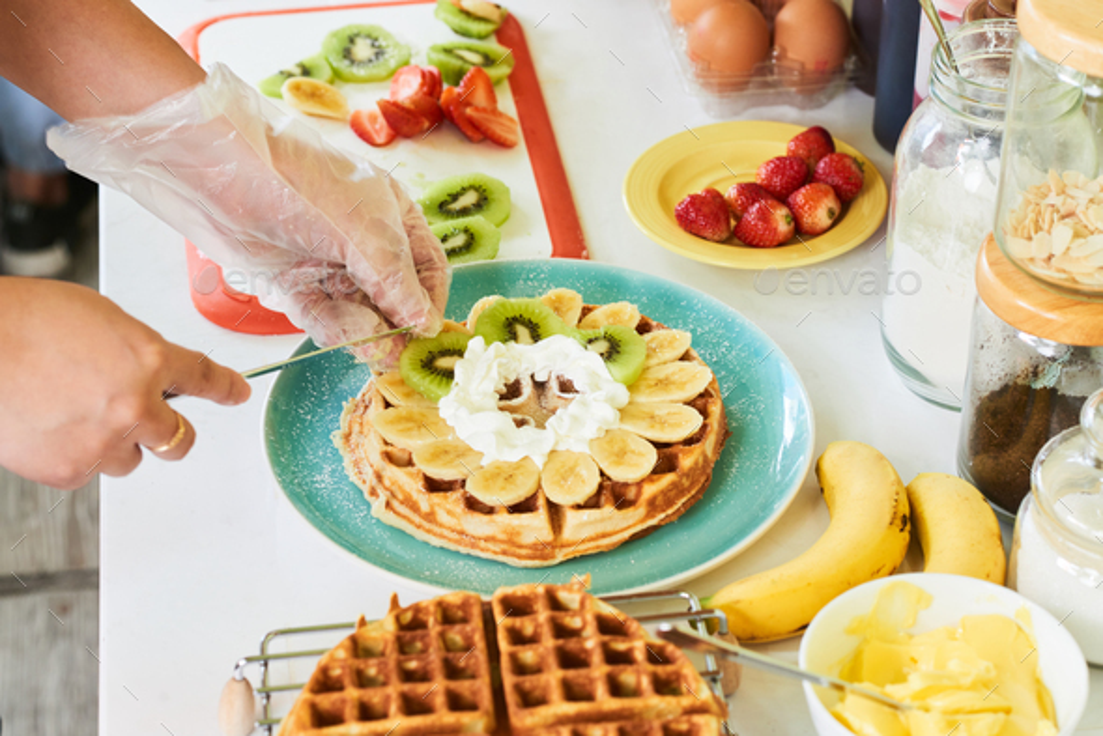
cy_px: 368
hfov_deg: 23.9
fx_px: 2605
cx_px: 552
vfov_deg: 16.1
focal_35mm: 85
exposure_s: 1/60
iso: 560
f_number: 6.7
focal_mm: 85
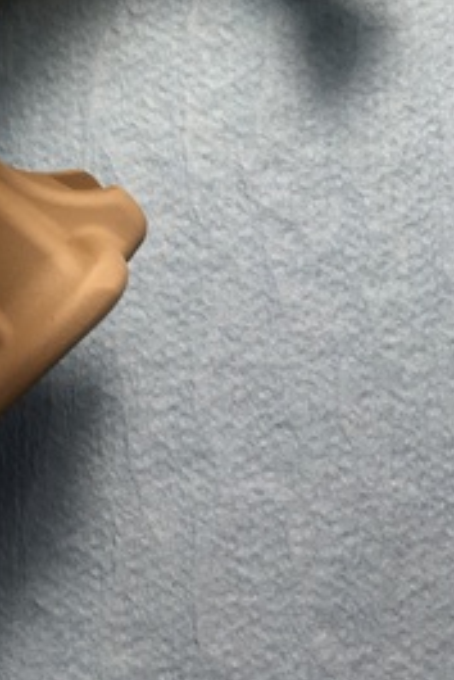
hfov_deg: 14.0
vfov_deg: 20.6
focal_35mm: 91
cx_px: -244
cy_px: -180
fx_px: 1719
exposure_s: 1/60
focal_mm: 4.15
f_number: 2.2
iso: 32
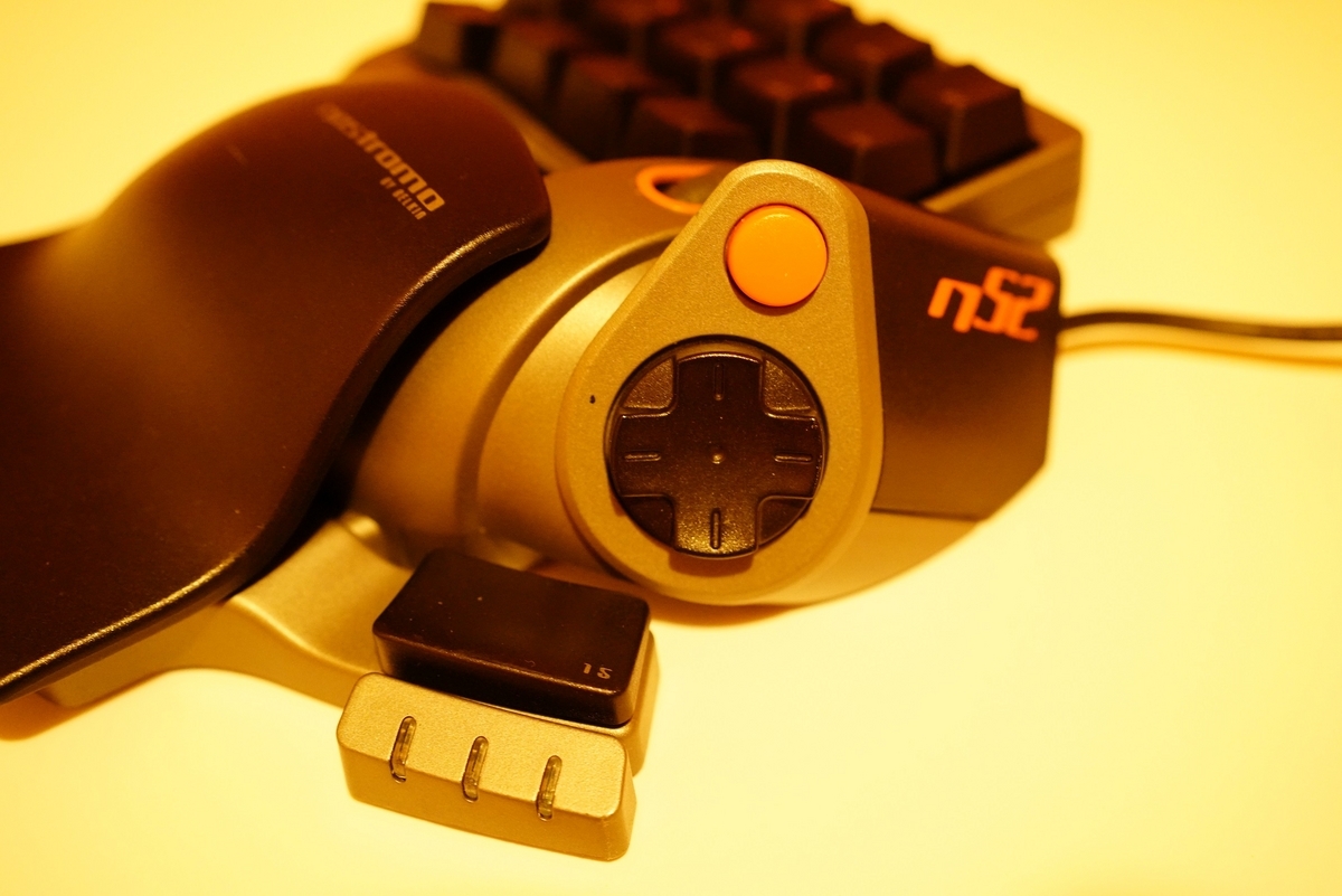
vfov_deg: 33.4
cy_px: 448
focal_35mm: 40
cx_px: 671
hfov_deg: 48.4
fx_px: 1492
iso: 6400
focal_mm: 40
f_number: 4
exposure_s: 1/13
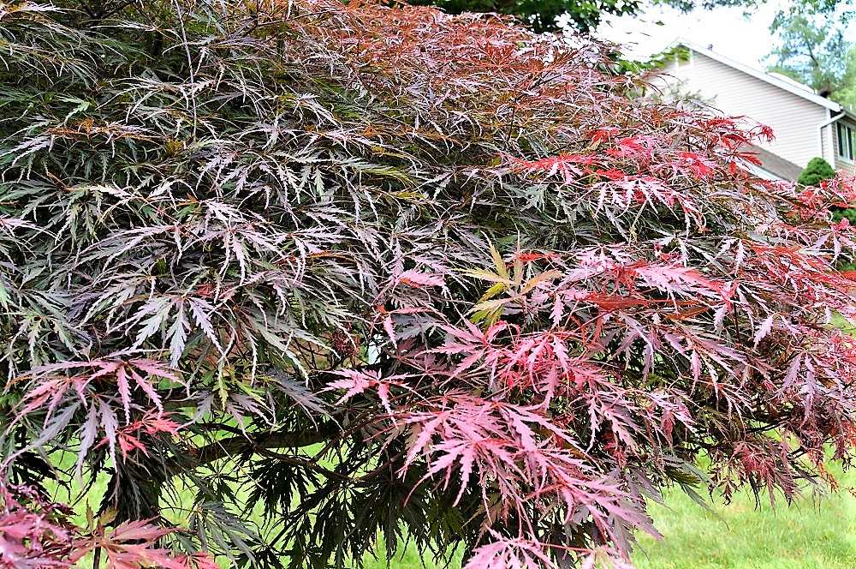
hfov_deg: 57.3
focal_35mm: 33
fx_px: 784
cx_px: 428
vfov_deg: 39.9
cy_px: 284
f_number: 8
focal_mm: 22
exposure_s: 1/80
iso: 400
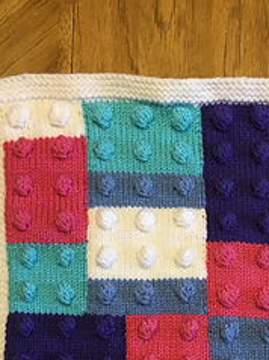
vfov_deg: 30.5
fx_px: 633
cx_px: 232
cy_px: 316
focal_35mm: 61
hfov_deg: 23.5
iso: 50
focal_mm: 4.15
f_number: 2.2
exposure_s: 1/30
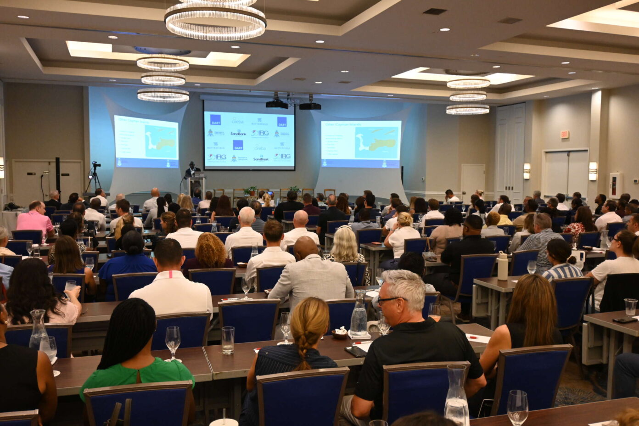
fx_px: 572
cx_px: 320
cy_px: 213
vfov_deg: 40.8
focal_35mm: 32
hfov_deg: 58.3
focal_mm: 21.5
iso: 2000
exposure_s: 1/125
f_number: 4
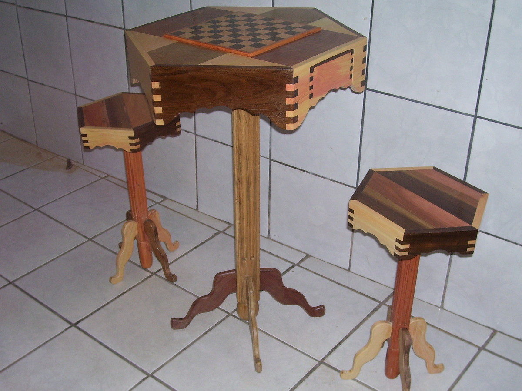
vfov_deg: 34.3
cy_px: 196
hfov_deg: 44.8
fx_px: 633
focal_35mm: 42
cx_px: 261
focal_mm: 7
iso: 125
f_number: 3
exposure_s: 1/60
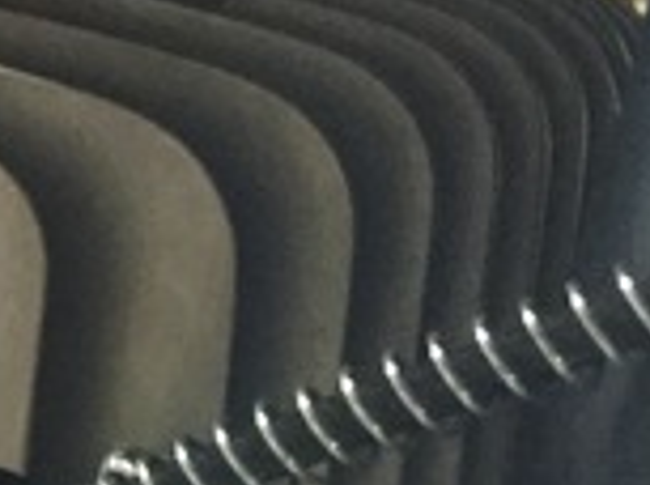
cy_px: 174
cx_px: -973
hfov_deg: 10.8
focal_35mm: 152
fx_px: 2847
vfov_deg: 9.7
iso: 250
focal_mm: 4.15
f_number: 2.2
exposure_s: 1/30
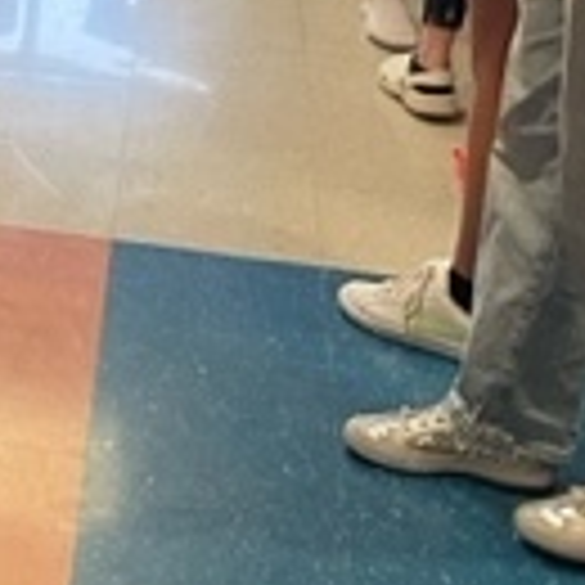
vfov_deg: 14.6
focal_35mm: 113
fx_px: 2161
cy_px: -212
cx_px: -202
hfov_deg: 14.7
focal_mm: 4.2
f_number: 1.6
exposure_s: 1/60
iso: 100
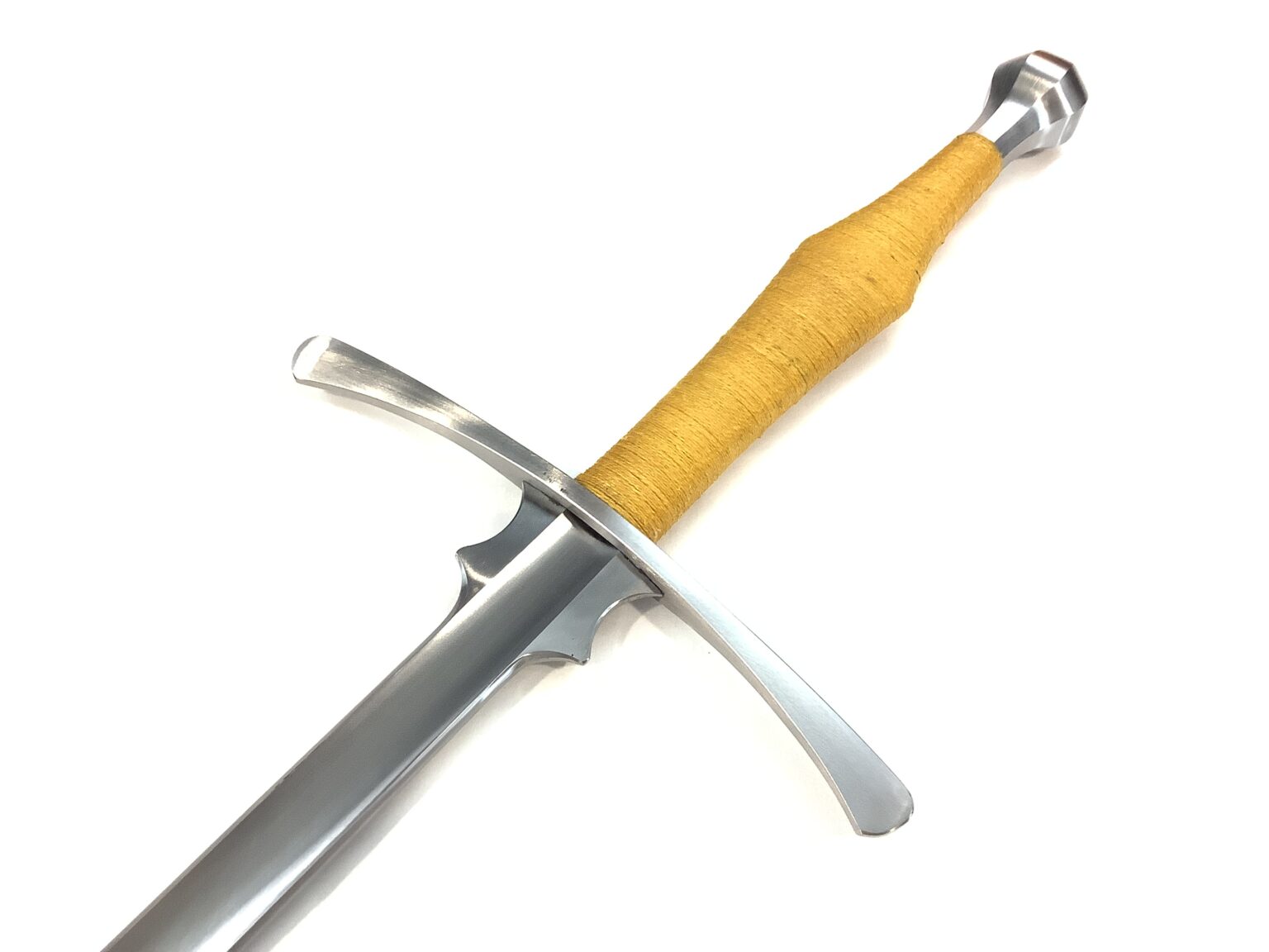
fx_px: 1136
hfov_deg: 58.4
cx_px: 634
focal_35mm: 31
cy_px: 476
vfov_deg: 45.4
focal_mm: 3.3
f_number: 2.4
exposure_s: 1/60
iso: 250
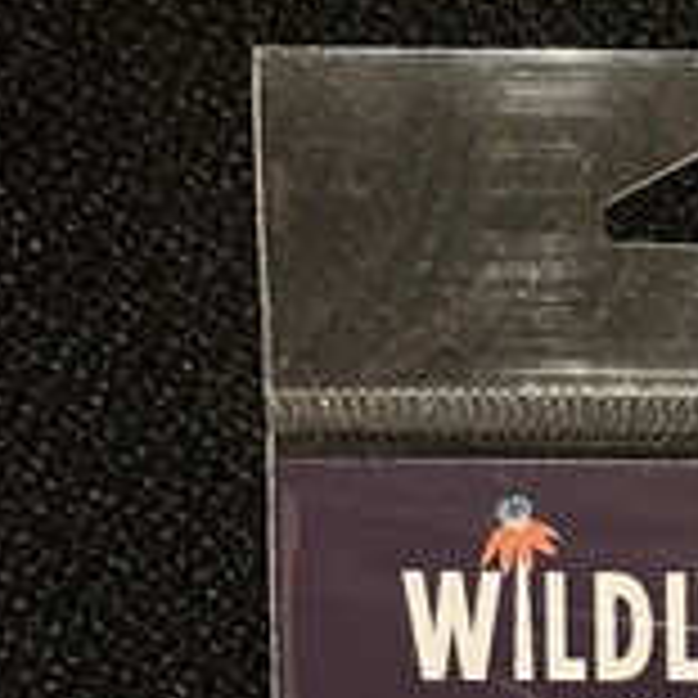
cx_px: 808
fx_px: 1825
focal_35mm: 80
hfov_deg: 20.4
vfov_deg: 20.0
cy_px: 883
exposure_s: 1/30
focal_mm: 3.99
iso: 500
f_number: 1.8
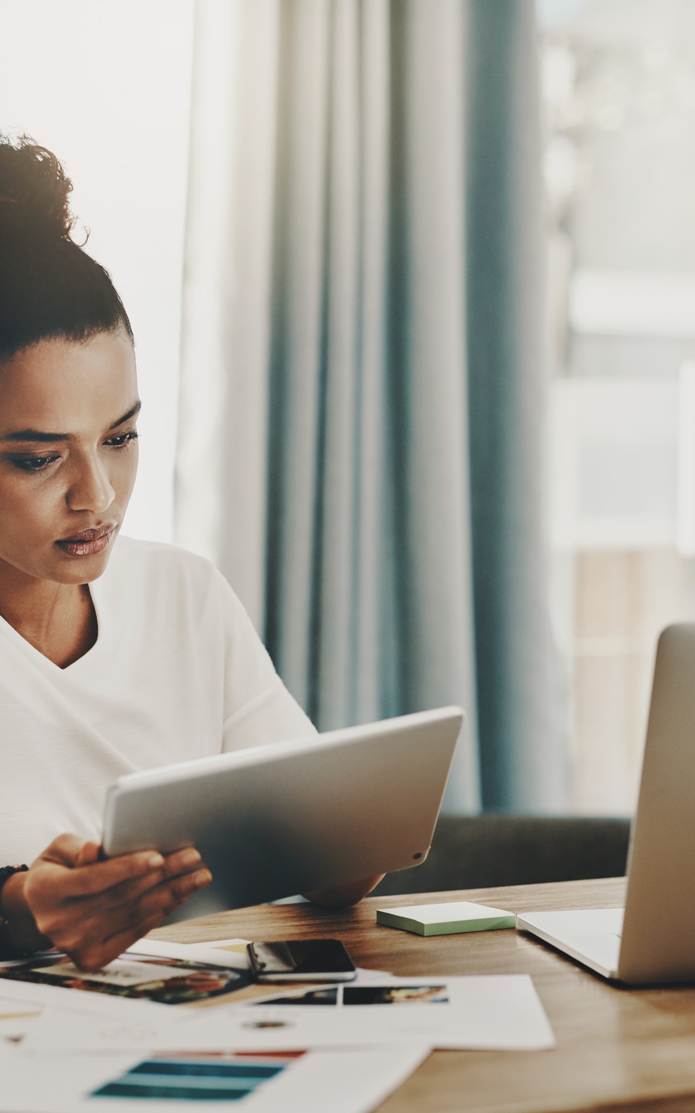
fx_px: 2334
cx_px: 483
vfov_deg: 26.8
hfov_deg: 16.9
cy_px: 559
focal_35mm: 77
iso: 500
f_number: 2.2
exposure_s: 1/125
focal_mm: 50
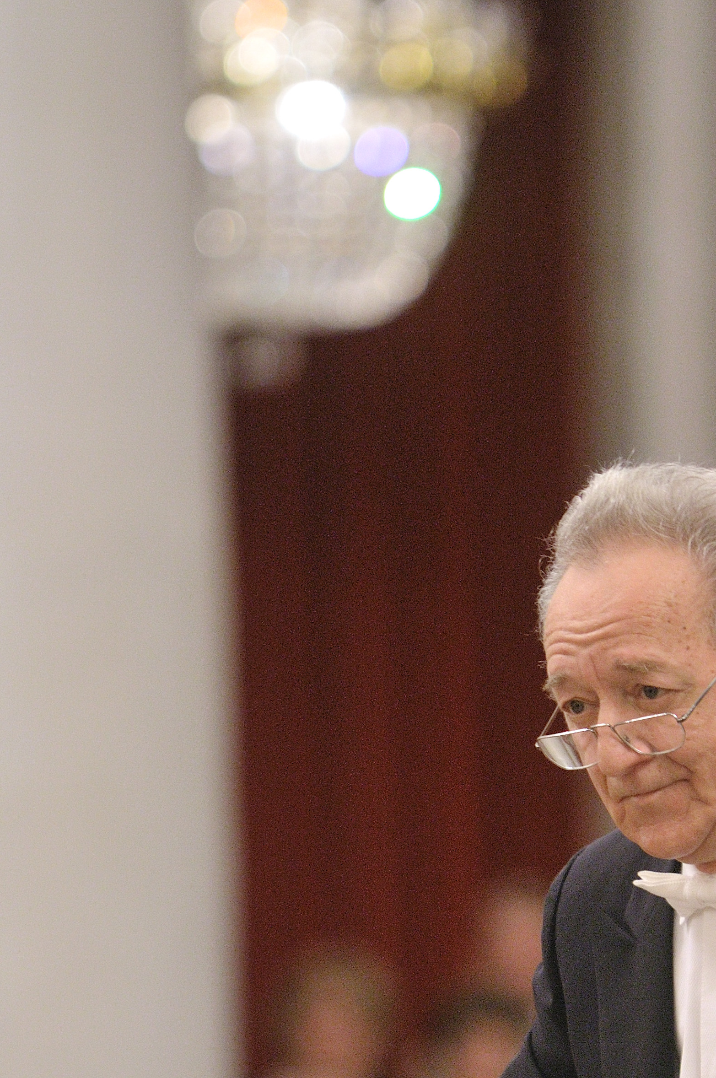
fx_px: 16329
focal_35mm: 546
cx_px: 650
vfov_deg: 3.8
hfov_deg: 2.5
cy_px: 837
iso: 1000
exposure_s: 1/80
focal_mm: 200
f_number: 2.8
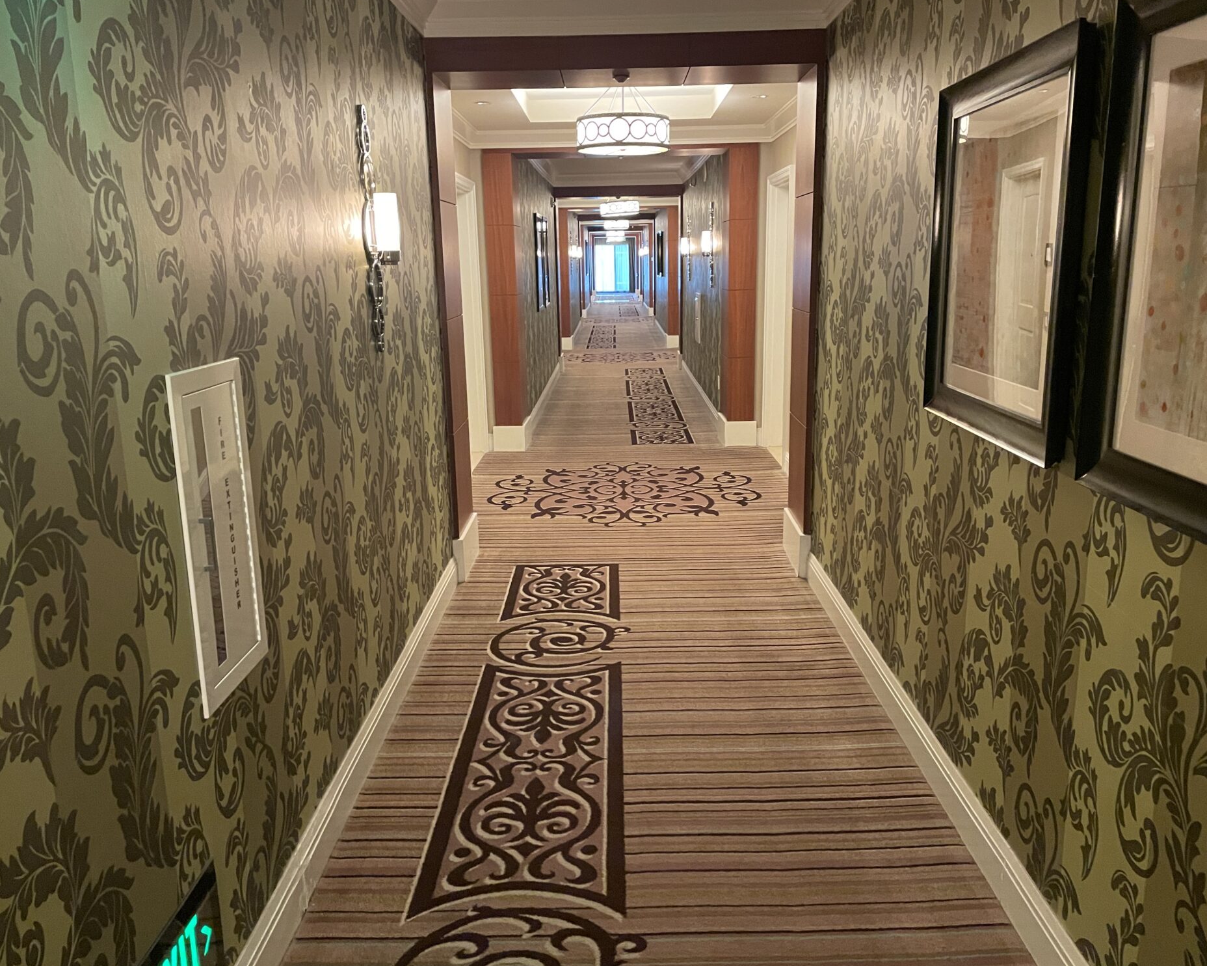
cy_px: 474
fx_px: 1000
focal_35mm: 28
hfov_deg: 62.2
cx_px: 604
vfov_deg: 51.5
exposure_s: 1/40
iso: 640
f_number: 1.6
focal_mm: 4.2
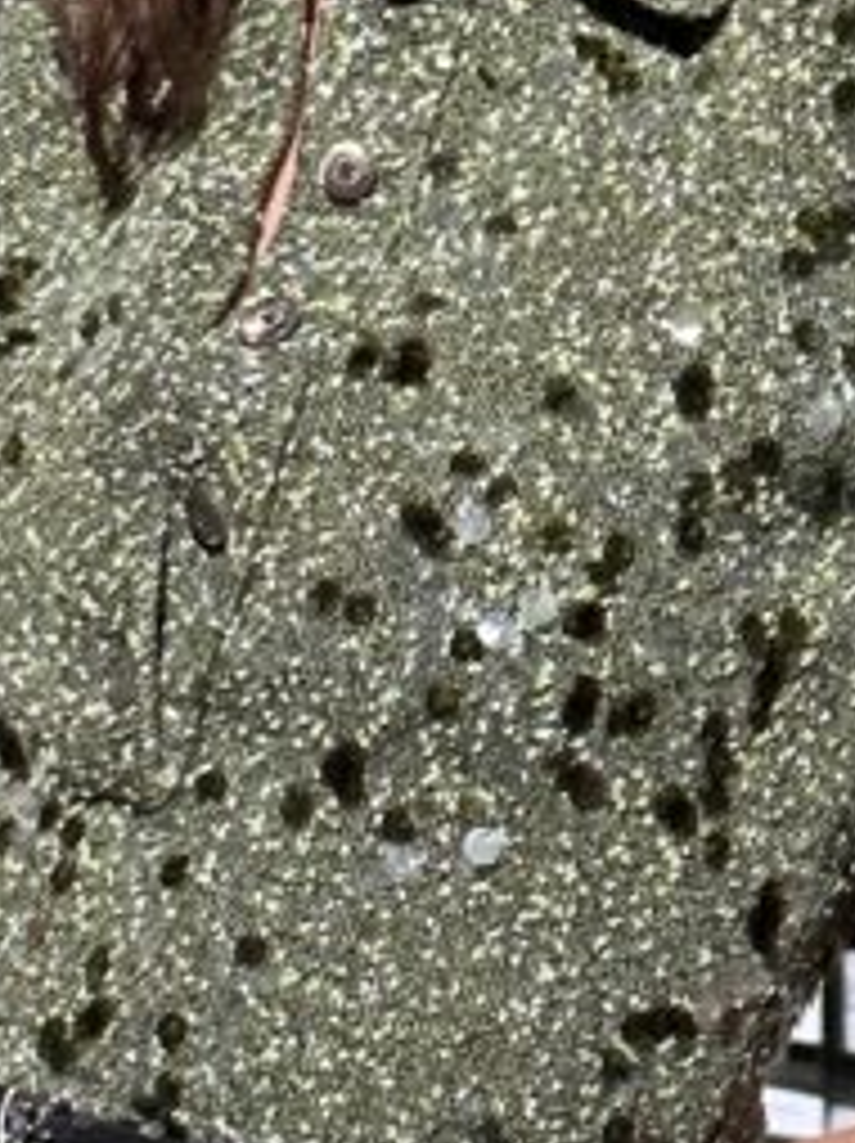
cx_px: 346
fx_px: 6235
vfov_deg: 10.5
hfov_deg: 7.8
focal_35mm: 189
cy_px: 459
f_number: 1.78
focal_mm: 6.86
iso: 250
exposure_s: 1/60
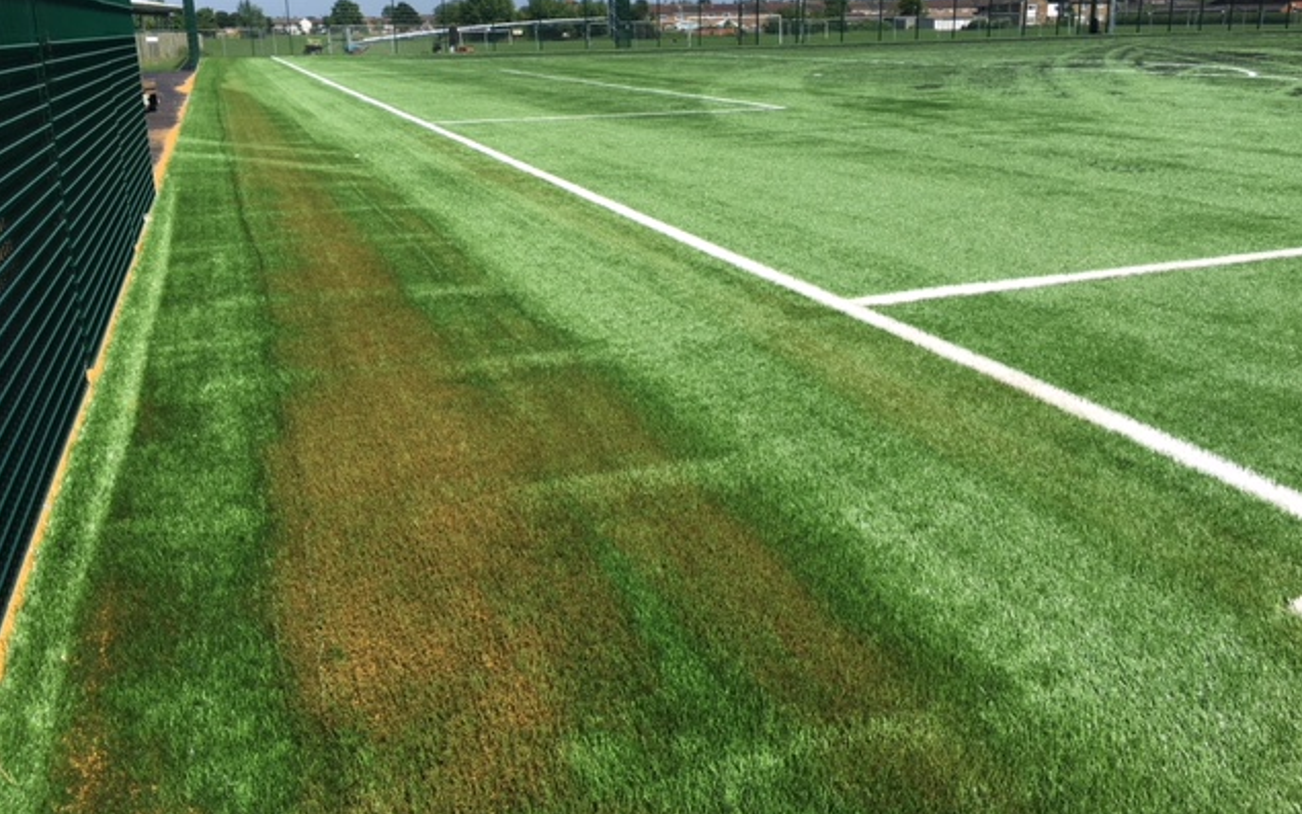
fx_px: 1100
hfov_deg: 61.2
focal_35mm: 31
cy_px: 340
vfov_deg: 40.5
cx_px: 652
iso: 25
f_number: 2.2
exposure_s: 1/1637
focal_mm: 4.15
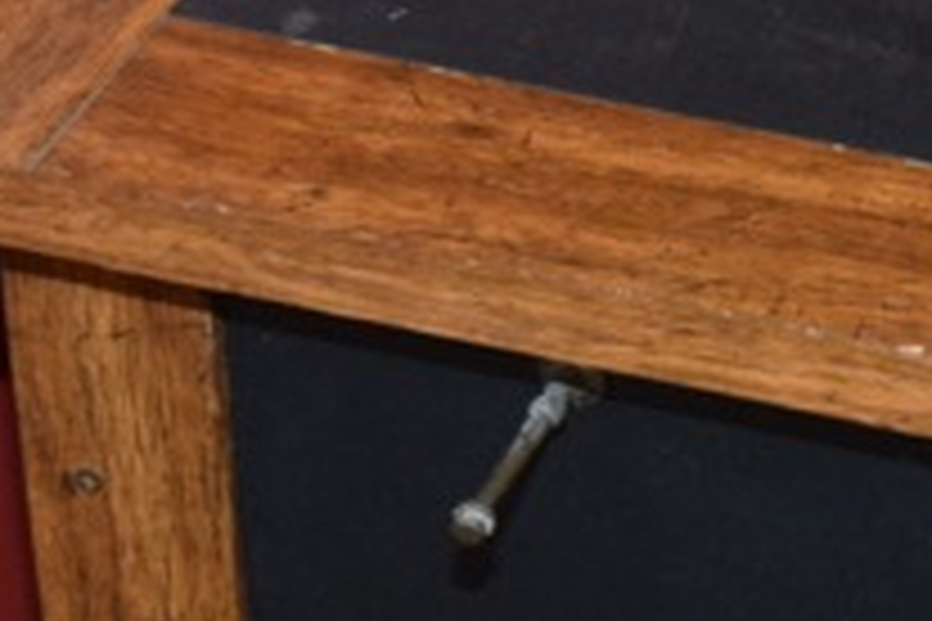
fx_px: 5059
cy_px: 227
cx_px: 1211
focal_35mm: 195
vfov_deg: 7.0
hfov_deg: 10.3
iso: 2000
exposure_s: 1/60
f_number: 4
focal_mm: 27
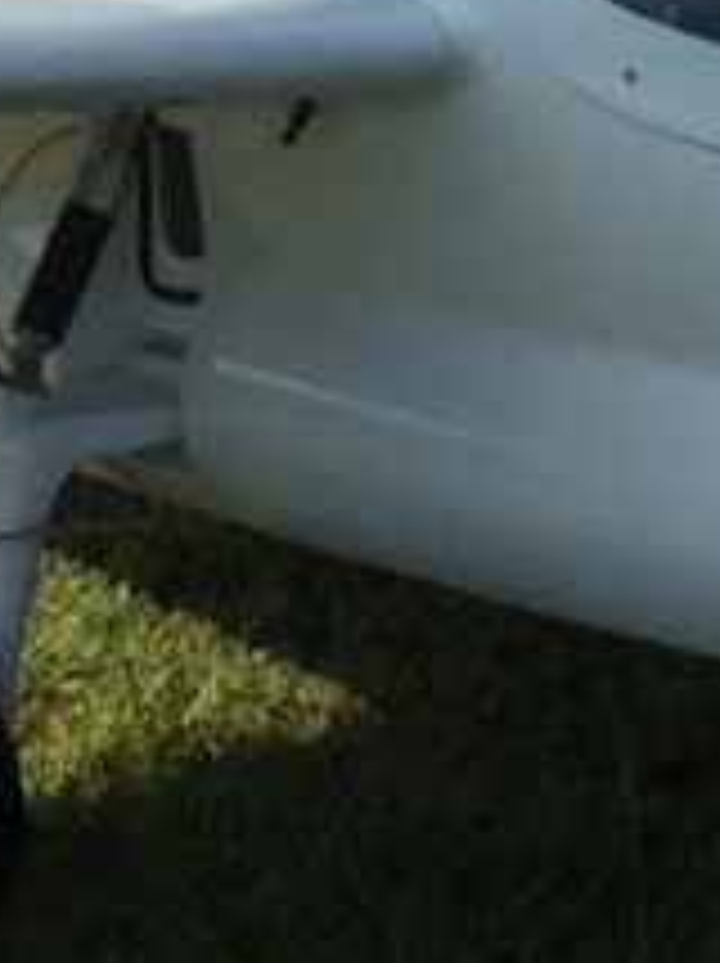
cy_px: -392
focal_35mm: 217
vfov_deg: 8.9
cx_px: 504
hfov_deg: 6.8
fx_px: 6030
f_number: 2.2
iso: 32
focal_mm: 4.15
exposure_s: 1/4405
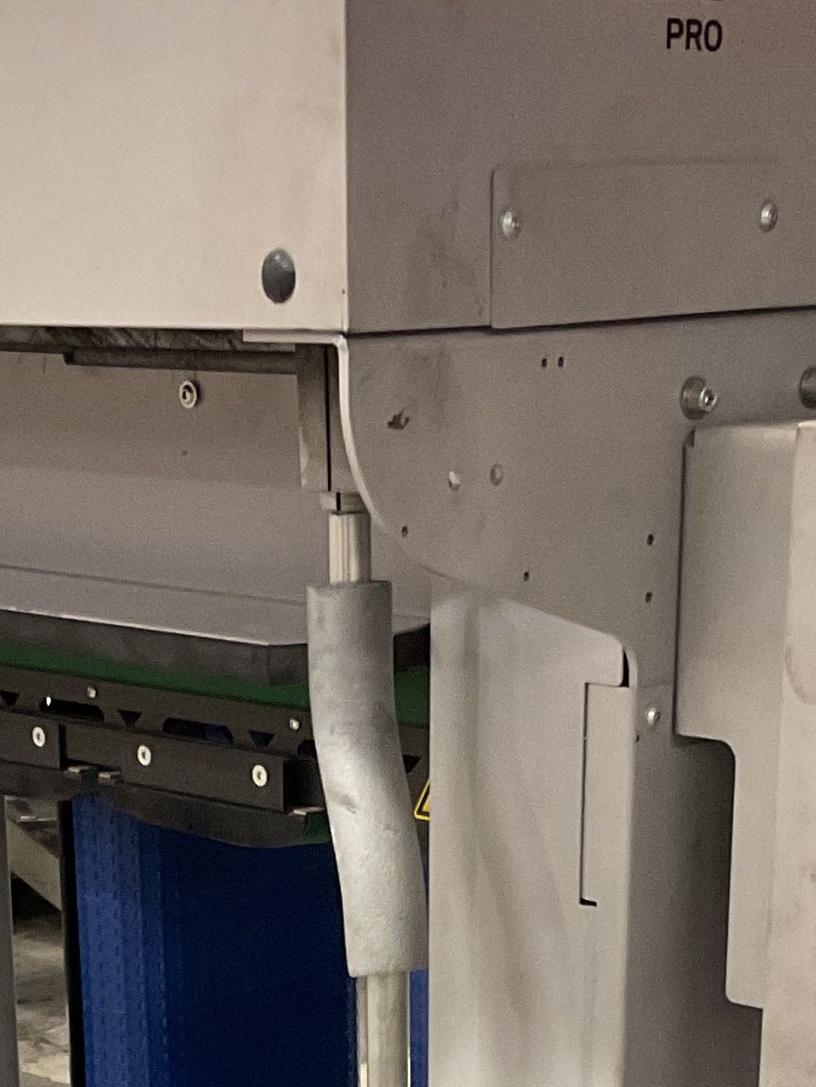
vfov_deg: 19.6
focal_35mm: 93
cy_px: 1383
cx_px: 278
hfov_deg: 15.9
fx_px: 2923
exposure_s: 1/50
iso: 160
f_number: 1.8
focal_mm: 3
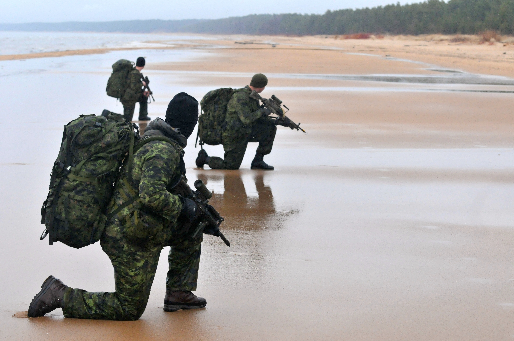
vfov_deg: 13.0
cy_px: 170
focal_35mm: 105
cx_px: 257
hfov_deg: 19.5
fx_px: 1497
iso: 1000
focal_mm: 70
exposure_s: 1/1600
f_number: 5
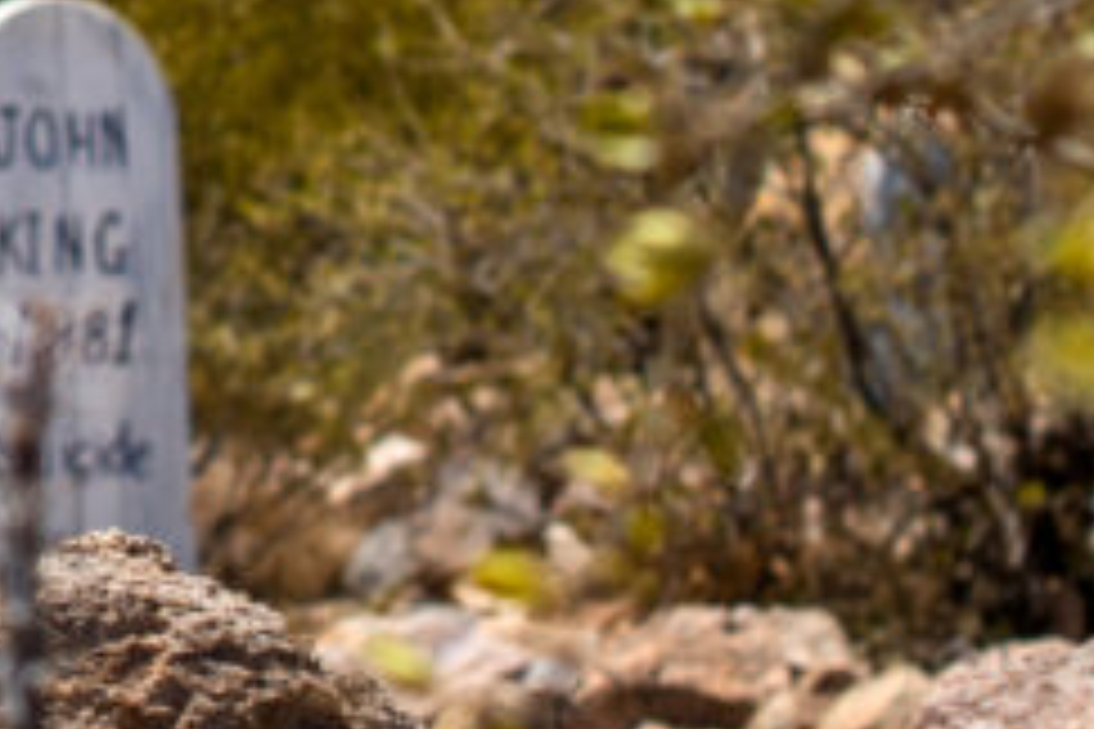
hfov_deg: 6.3
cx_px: -1153
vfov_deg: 4.3
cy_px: -839
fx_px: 9602
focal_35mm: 316
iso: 100
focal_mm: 50
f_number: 6.3
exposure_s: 1/640
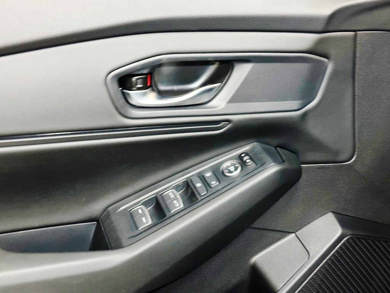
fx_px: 541
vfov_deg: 30.3
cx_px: 195
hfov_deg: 39.7
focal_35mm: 48
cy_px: 146
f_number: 1.78
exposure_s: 1/24
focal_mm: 6.86
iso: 640
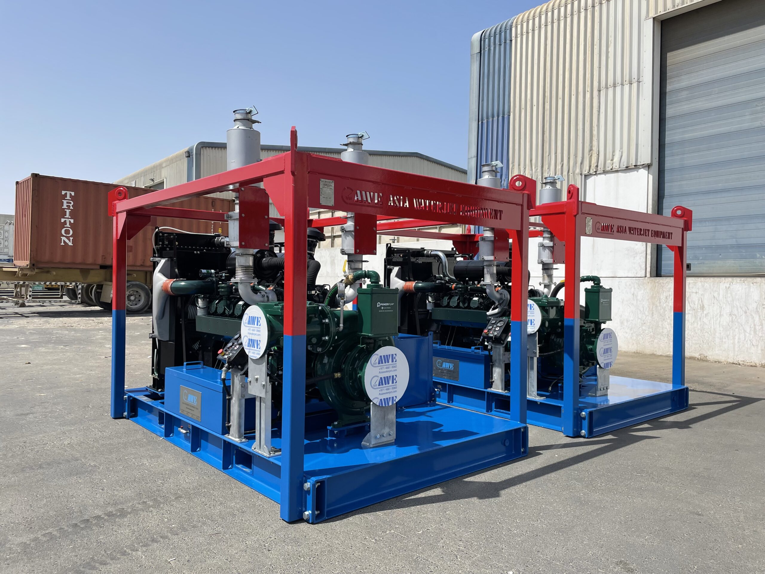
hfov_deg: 67.3
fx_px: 575
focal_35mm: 26
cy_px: 287
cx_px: 382
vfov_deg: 53.1
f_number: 1.6
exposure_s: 1/4292
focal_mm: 4.2
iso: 32
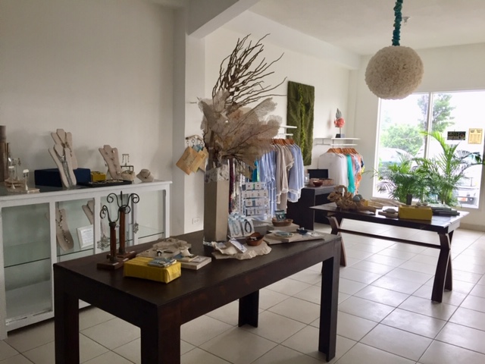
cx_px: 242
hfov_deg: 61.7
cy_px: 182
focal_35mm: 29
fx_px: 406
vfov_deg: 48.2
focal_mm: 4.15
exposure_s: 1/33
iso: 40
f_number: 2.2
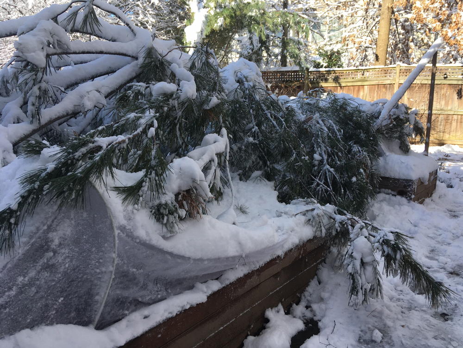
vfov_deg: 48.2
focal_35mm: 29
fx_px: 388
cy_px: 174
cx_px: 232
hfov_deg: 61.7
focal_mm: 4.15
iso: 25
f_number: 2.2
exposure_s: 1/509
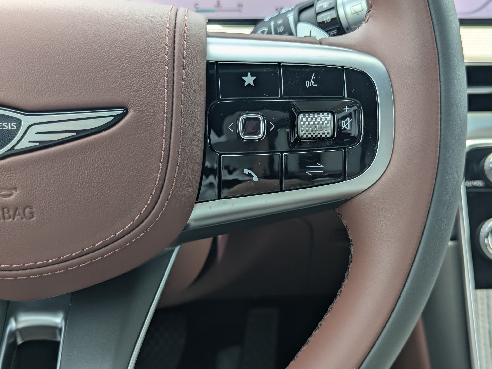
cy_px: 184
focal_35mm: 48
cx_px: 246
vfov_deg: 30.3
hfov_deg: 39.7
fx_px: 682
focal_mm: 6.81
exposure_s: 1/321
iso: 40
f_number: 1.85
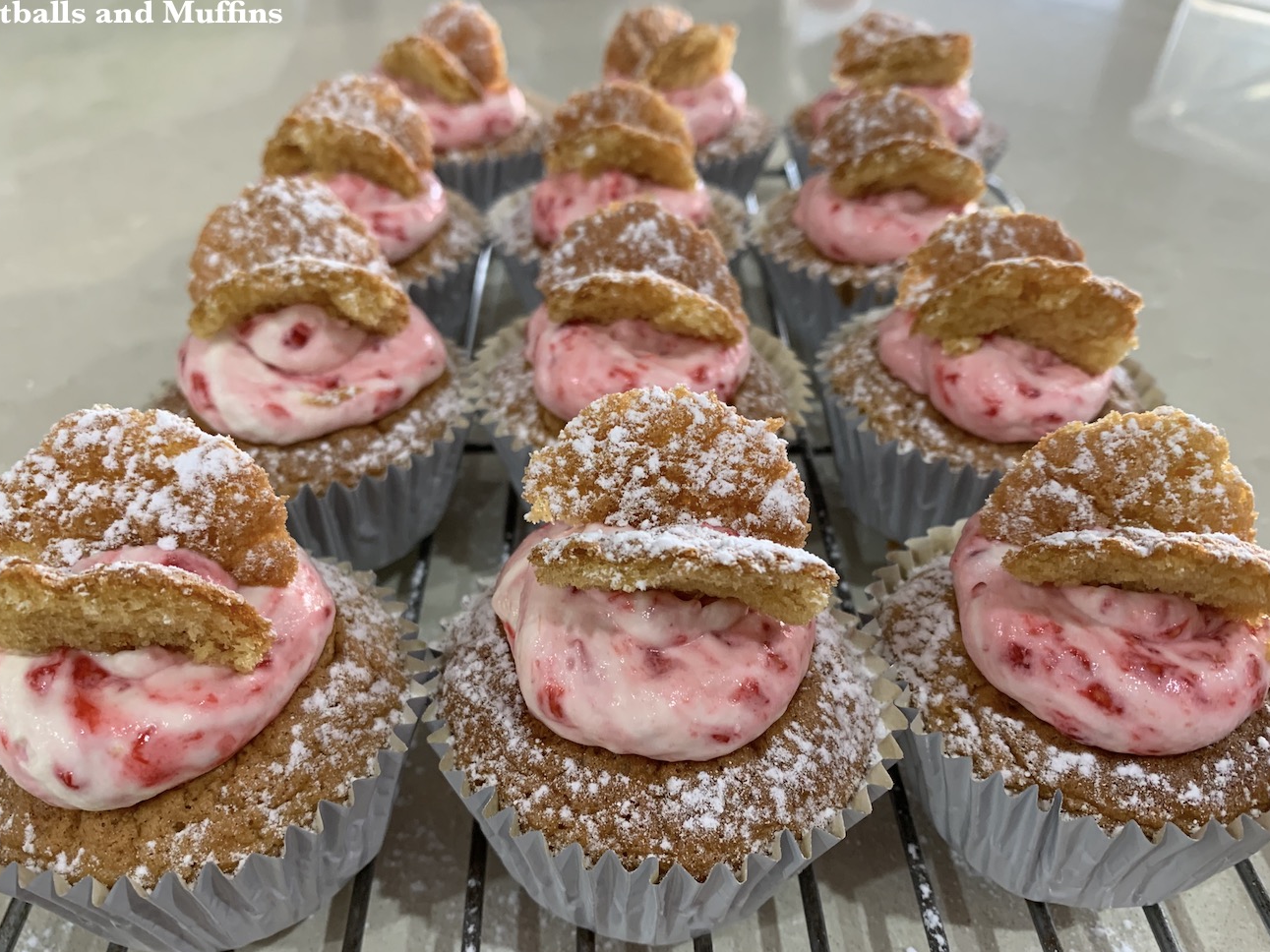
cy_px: 515
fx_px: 1064
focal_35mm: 29
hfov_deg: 61.7
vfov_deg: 48.2
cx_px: 615
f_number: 1.8
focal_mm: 4.25
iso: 125
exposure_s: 1/60
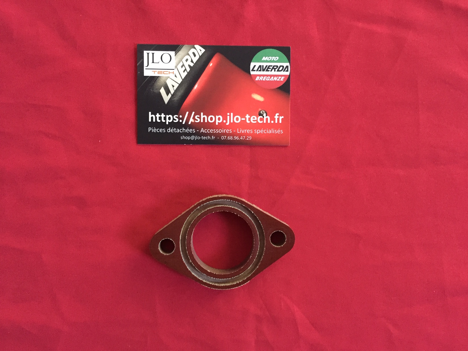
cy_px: 176
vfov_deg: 48.2
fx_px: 392
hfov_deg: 61.7
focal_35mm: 29
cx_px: 234
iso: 500
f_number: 2.2
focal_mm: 4.15
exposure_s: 1/17
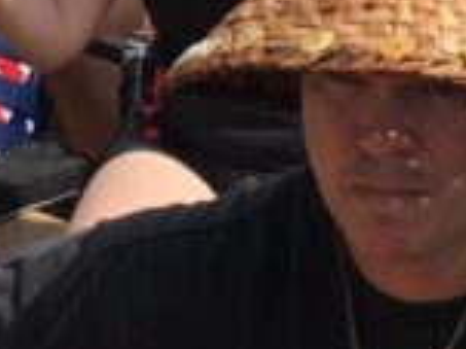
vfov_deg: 7.4
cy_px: -124
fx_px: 2650
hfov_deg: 10.0
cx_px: 9
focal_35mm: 197
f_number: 2.2
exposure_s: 1/1538
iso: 25
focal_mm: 4.15
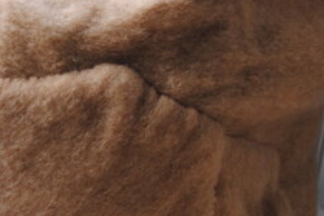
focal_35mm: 92
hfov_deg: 22.0
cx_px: 98
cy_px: 72
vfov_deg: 14.9
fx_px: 828
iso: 200
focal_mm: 24
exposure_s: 1/50
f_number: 4
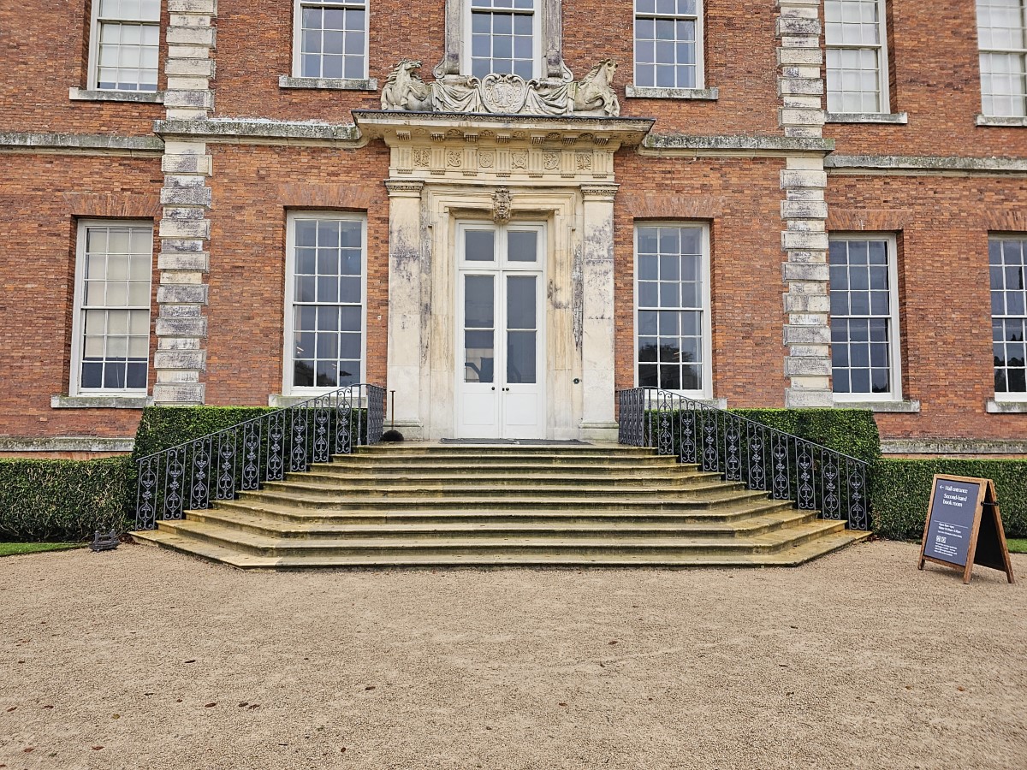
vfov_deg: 58.9
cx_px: 514
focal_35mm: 23
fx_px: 682
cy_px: 385
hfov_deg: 73.9
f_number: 1.7
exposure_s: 1/190
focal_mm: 6.3
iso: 32
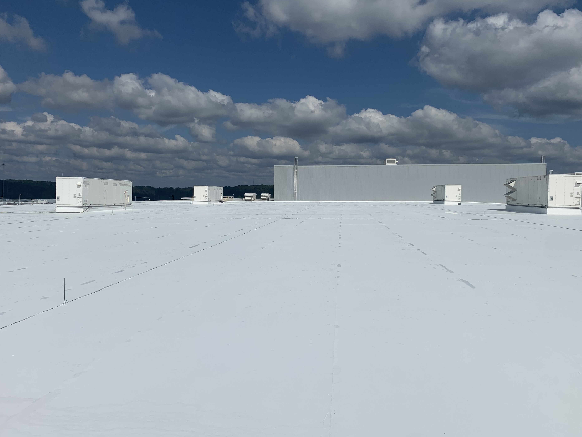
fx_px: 471
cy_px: 205
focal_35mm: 28
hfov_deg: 63.4
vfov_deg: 49.7
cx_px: 289
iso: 25
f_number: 1.8
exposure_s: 1/11765
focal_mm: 4.25
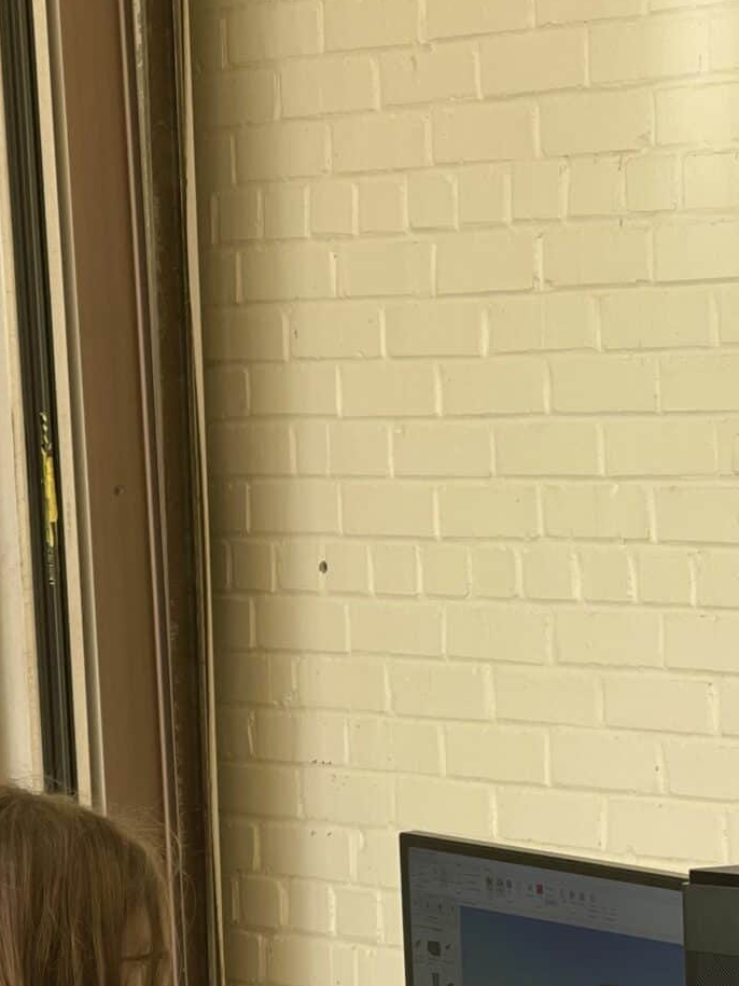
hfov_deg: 8.3
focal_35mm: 179
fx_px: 5096
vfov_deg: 10.9
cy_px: 1114
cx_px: 644
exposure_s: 1/120
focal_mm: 7.5
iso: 32
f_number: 2.2
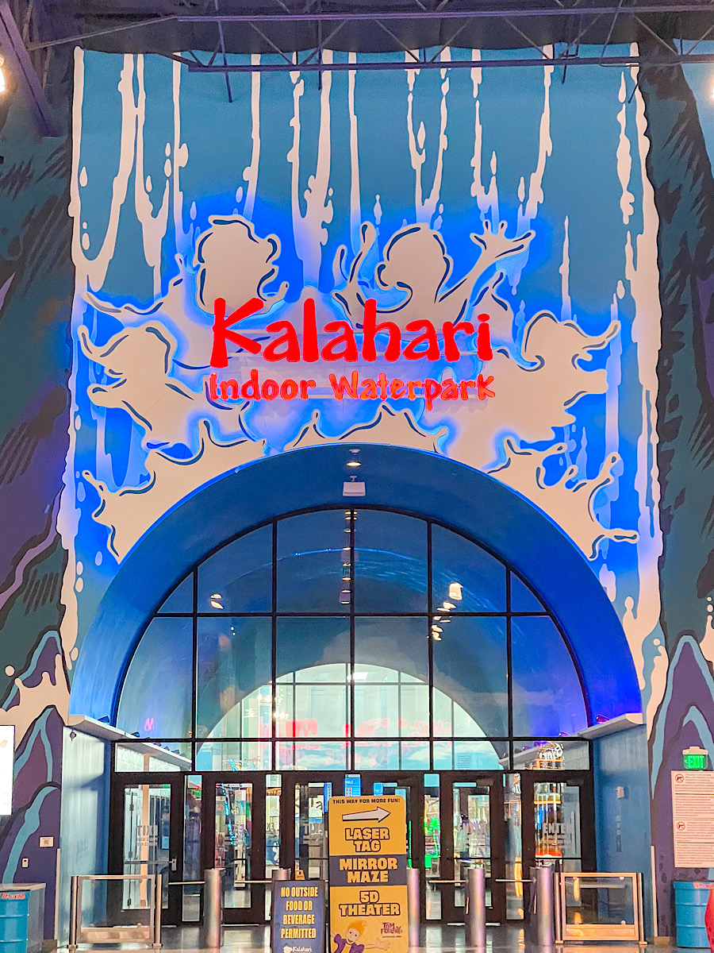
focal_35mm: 64
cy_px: 476
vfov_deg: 30.3
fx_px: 1760
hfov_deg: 22.9
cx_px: 357
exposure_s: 1/60
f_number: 2.2
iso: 400
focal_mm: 7.5
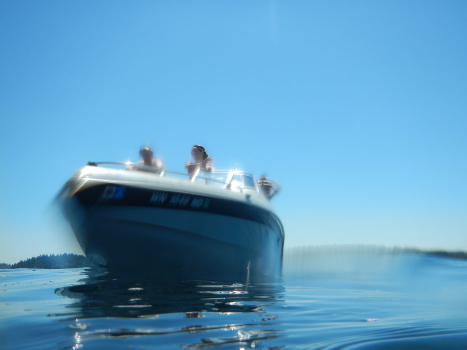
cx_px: 234
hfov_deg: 55.4
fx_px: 445
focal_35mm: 33
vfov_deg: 42.9
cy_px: 175
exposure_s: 1/1250
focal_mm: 5.9
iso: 125
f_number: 3.9
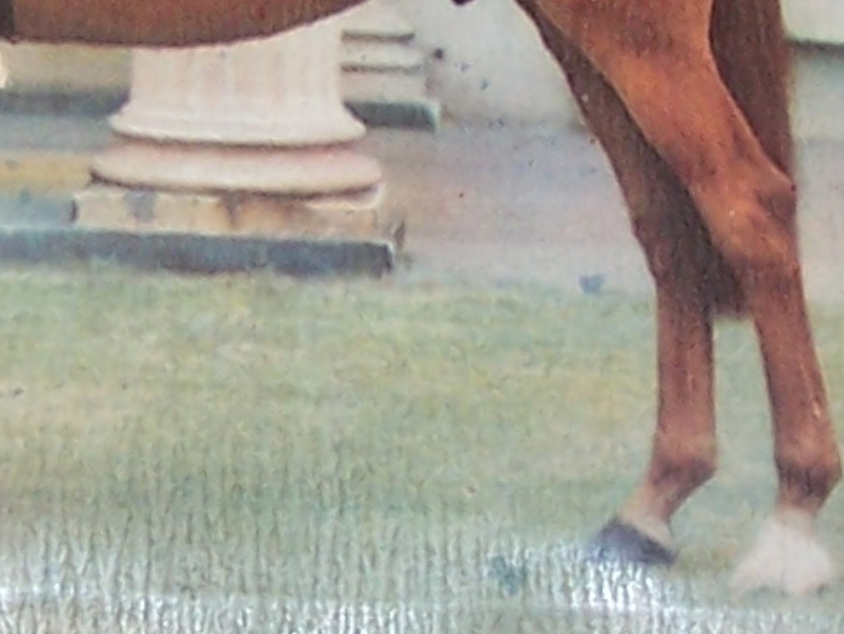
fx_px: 4391
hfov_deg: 11.0
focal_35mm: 180
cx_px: 283
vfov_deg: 8.2
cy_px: 61
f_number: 2.8
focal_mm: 6.3
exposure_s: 1/60
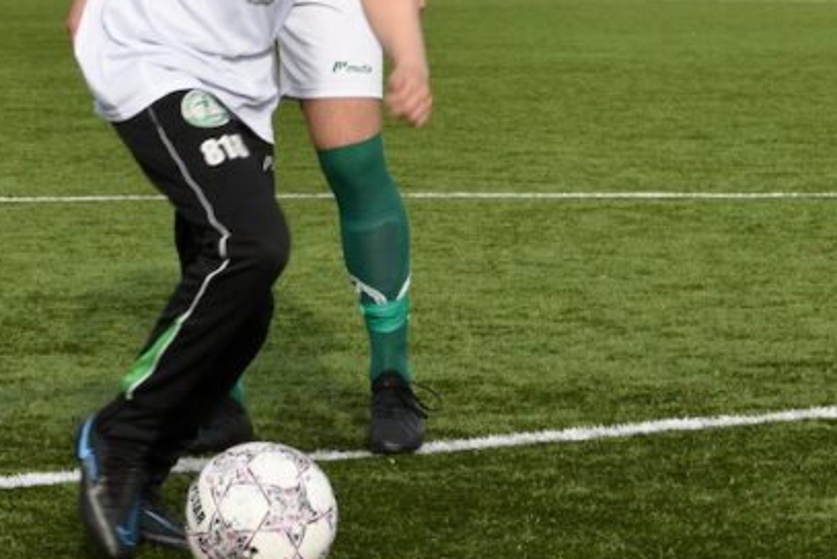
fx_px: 4095
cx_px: 251
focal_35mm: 176
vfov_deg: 7.8
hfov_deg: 11.7
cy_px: 73
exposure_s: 1/250
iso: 400
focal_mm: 70
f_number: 16
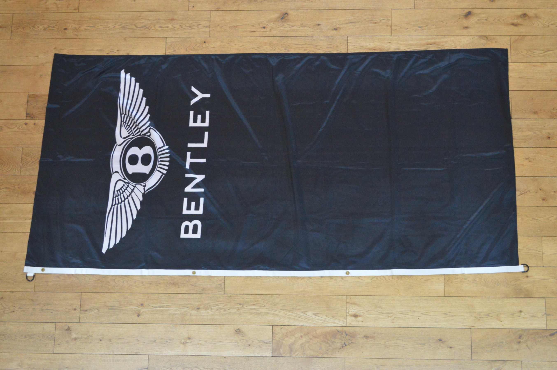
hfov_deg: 36.9
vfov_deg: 25.0
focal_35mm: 54
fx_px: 835
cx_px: 278
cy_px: 185
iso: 3200
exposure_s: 1/50
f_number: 5
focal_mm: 36
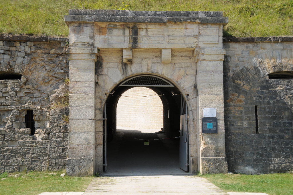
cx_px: 146
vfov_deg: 28.0
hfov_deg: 41.2
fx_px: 390
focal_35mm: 48
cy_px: 98
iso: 200
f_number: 5.6
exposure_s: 1/640
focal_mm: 32
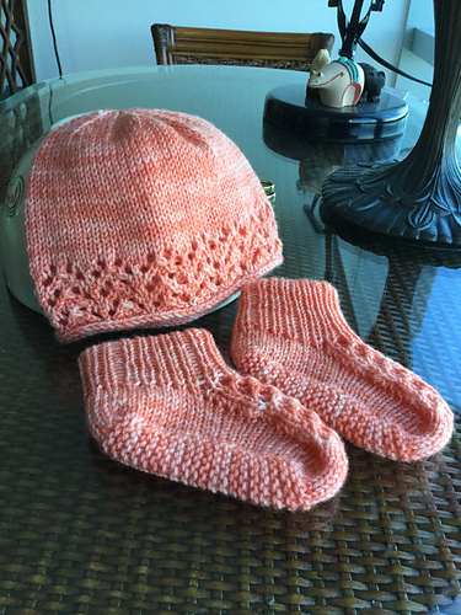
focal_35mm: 31
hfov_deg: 45.4
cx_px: 230
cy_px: 308
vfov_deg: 58.4
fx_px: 550
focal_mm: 3.3
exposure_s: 1/30
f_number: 2.4
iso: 80
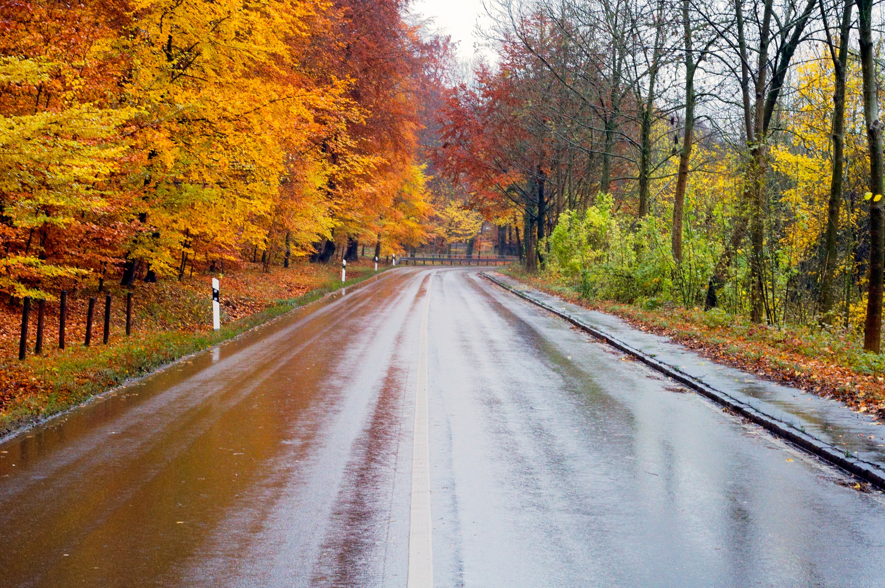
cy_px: 294
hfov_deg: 27.0
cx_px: 442
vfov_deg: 18.1
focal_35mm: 75
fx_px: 1842
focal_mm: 50
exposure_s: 1/125
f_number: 10
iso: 1600
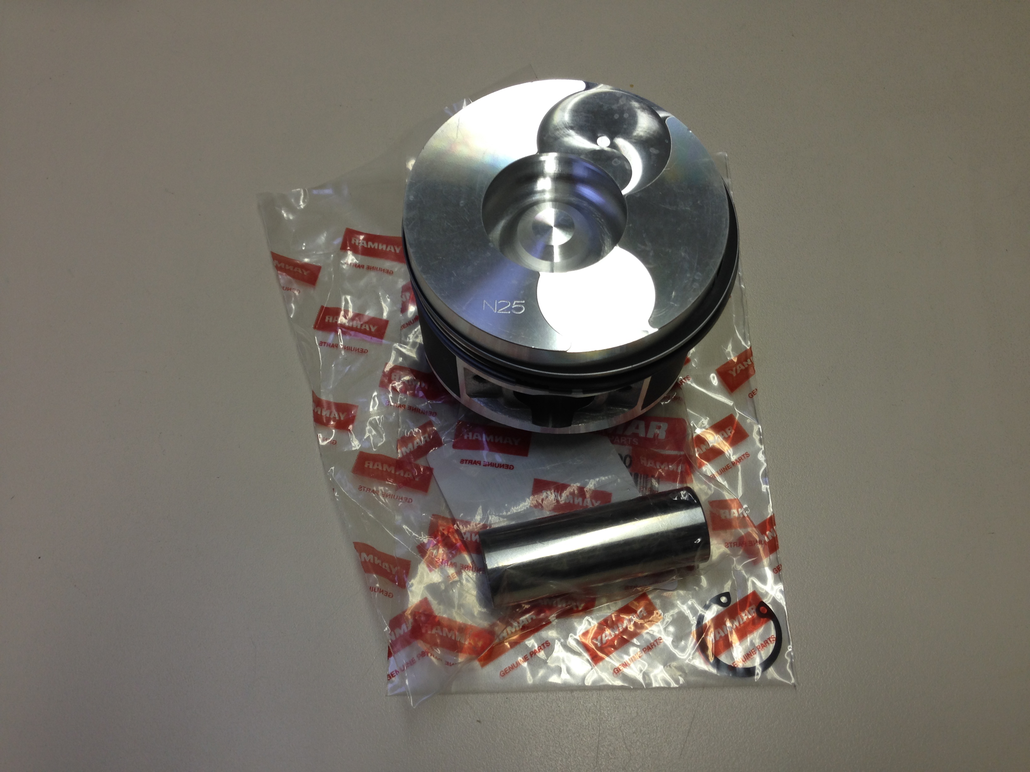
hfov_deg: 55.4
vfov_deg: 42.9
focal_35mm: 33
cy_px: 386
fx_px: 982
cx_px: 515
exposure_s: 1/33
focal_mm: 4.12
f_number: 2.4
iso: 50
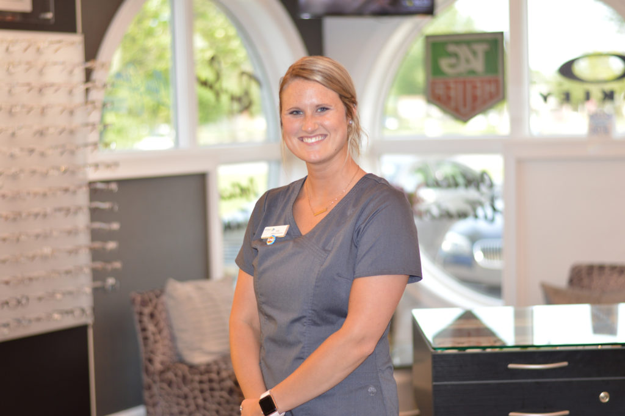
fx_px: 1301
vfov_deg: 18.2
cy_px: 208
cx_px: 312
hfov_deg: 27.0
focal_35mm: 75
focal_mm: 50
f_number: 1.8
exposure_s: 1/200
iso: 220
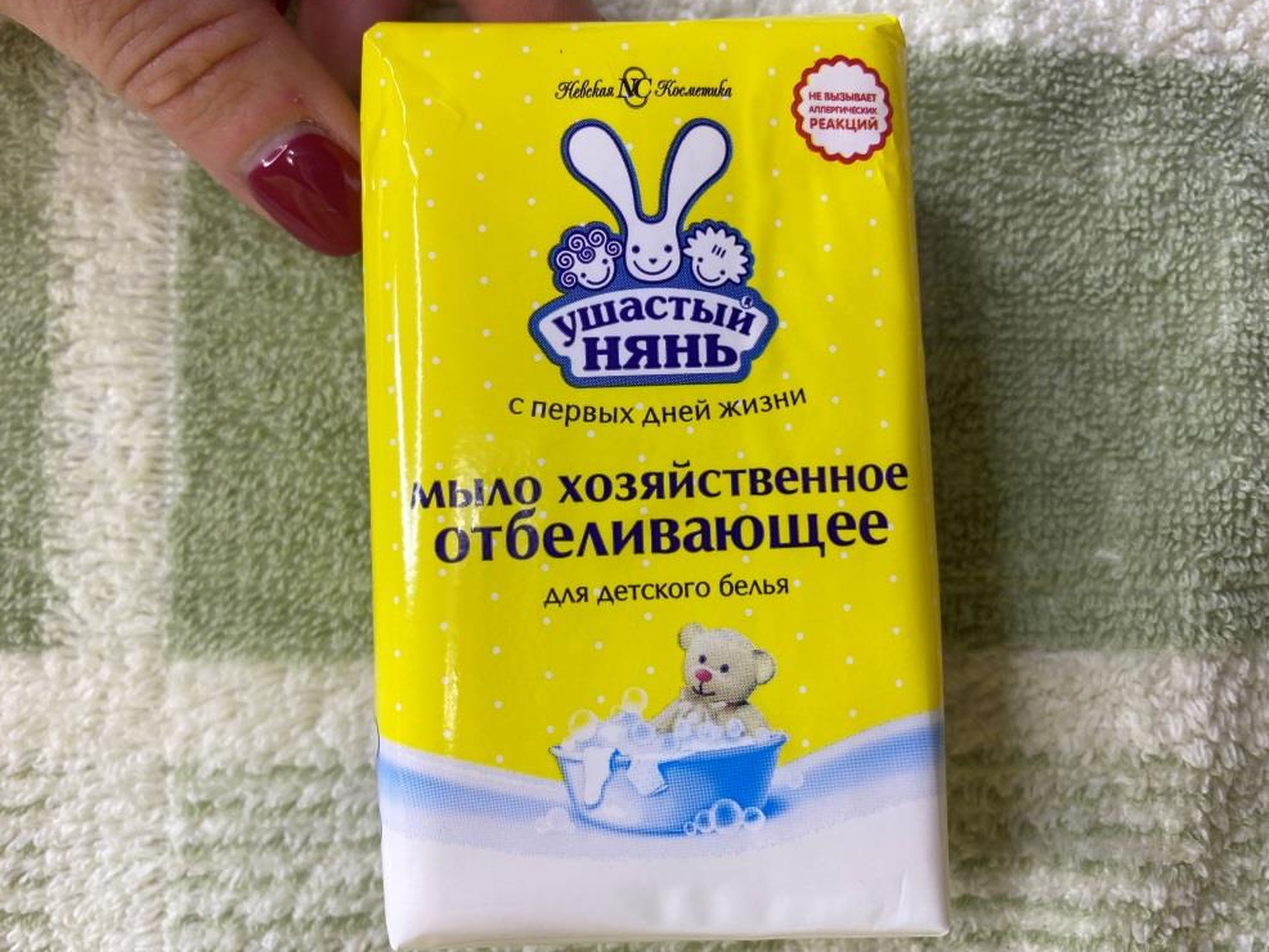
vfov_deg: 51.4
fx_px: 990
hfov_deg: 65.3
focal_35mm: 27
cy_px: 479
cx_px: 628
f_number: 1.8
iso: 40
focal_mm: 4.25
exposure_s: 1/100
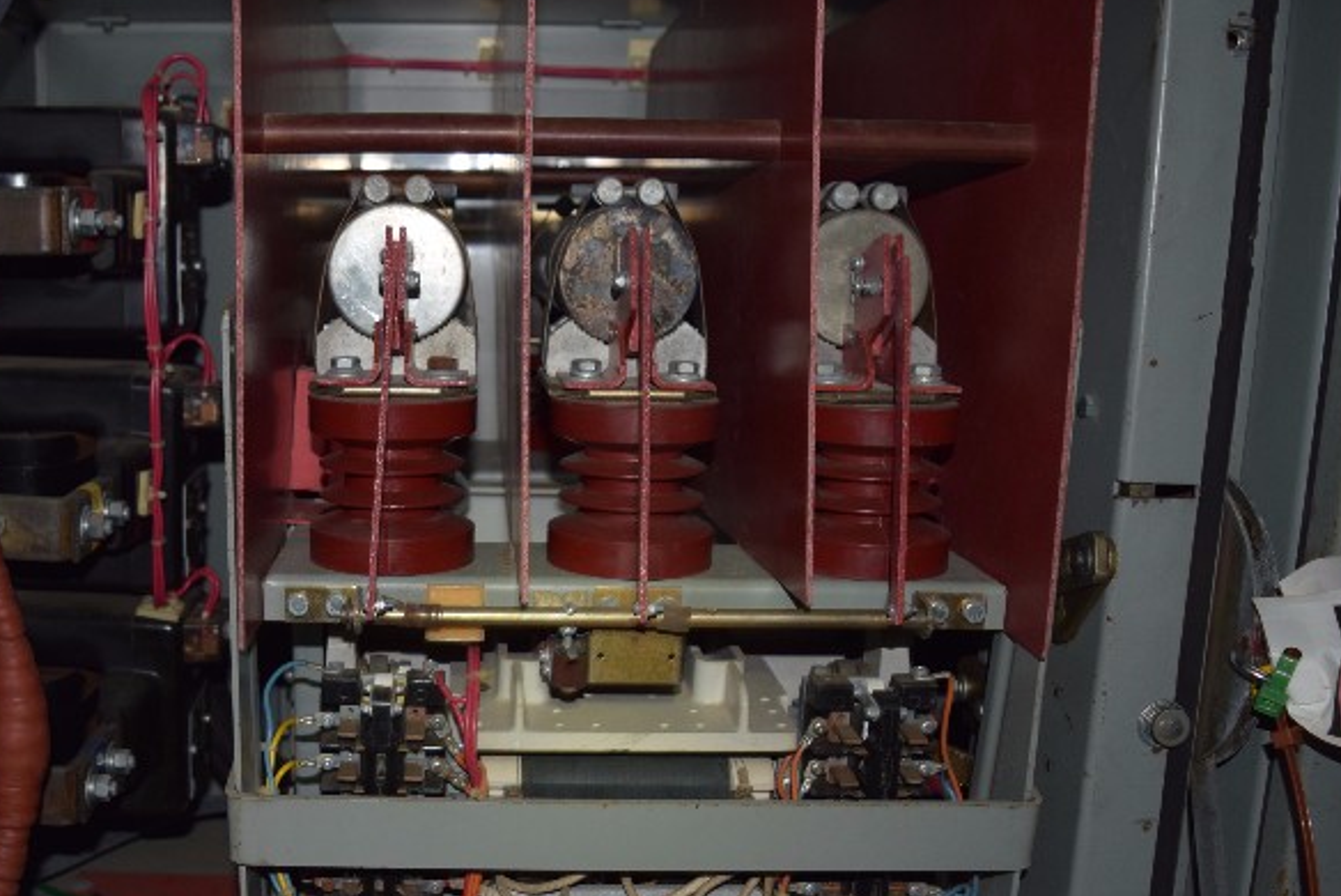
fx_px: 1379
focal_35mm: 37
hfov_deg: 50.9
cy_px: 541
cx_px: 443
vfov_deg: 35.8
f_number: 3.5
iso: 640
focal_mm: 18
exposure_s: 1/60
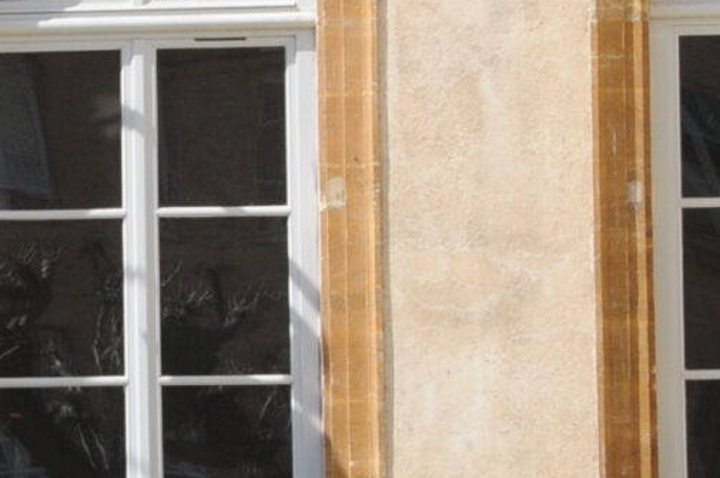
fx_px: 5771
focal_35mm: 289
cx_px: -774
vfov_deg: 4.7
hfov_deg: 6.9
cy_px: 178
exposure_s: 1/500
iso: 400
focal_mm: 38
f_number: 8
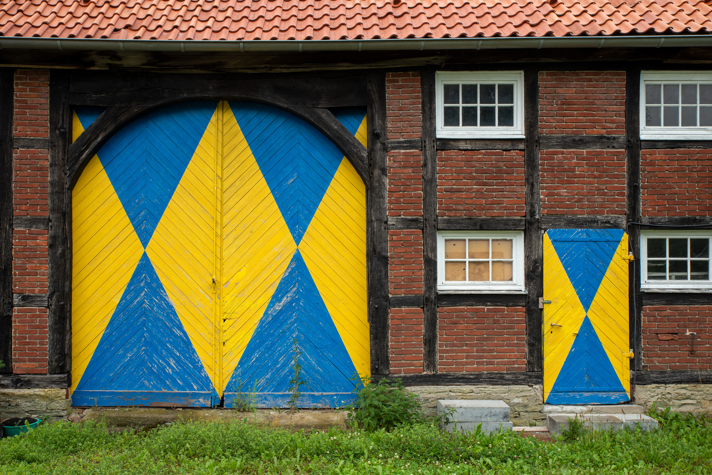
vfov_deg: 37.9
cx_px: 356
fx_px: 692
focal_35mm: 35
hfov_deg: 54.4
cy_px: 238
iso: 400
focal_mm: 35
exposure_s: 1/125
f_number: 8
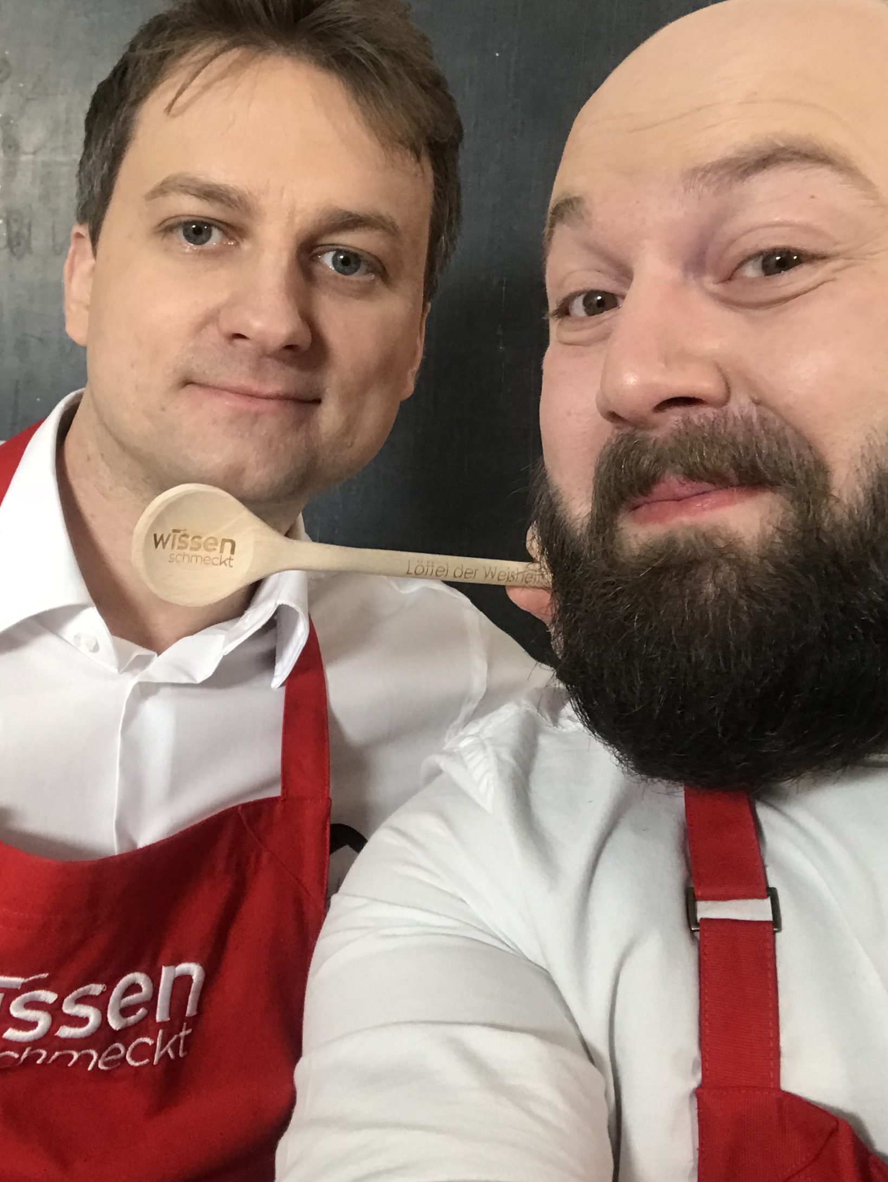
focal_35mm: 40
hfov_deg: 36.0
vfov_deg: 46.6
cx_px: 399
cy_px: 488
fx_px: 1367
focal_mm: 2.87
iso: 80
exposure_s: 1/31
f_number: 2.2
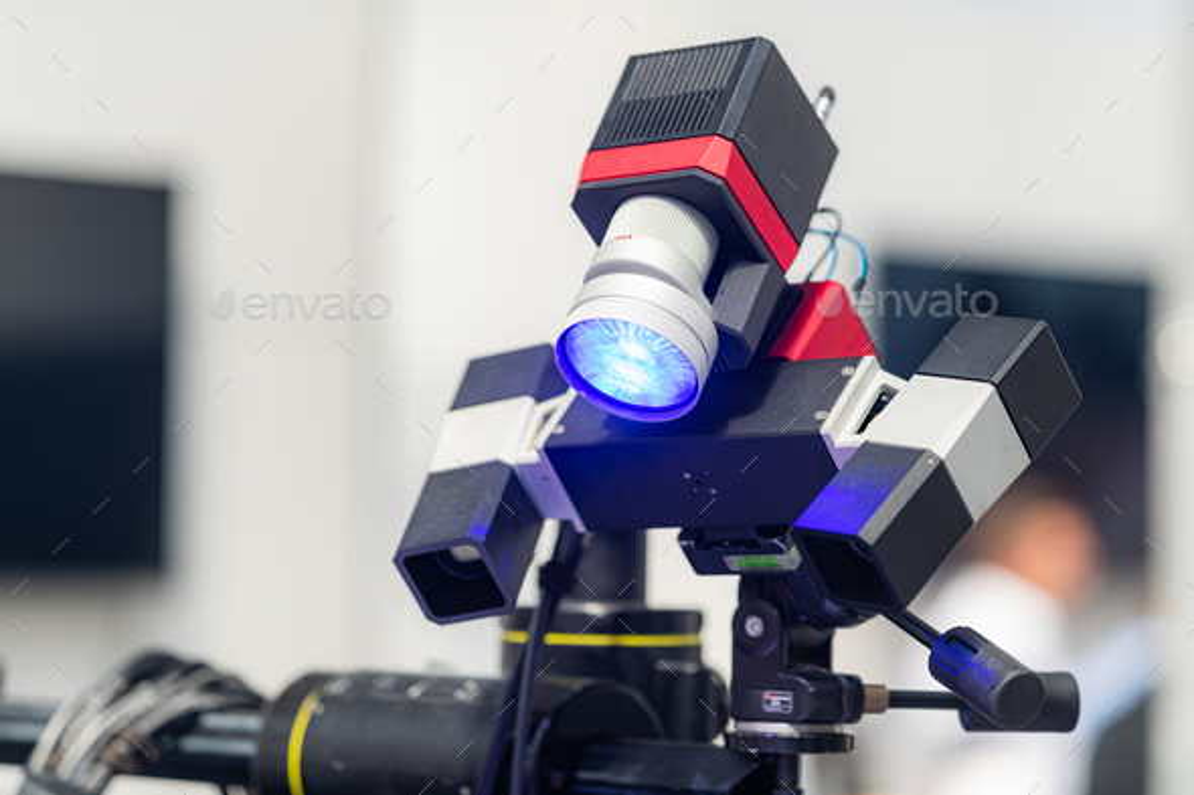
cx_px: 597
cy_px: 398
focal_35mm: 135
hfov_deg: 15.2
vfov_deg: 10.2
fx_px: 4476
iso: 200
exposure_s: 1/200
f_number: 2.2
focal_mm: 135
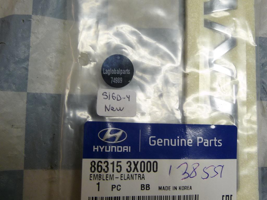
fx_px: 332
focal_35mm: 43
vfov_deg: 33.6
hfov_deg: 43.9
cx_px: 134
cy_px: 100
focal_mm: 5.3
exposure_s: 1/40
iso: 100
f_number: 3.5
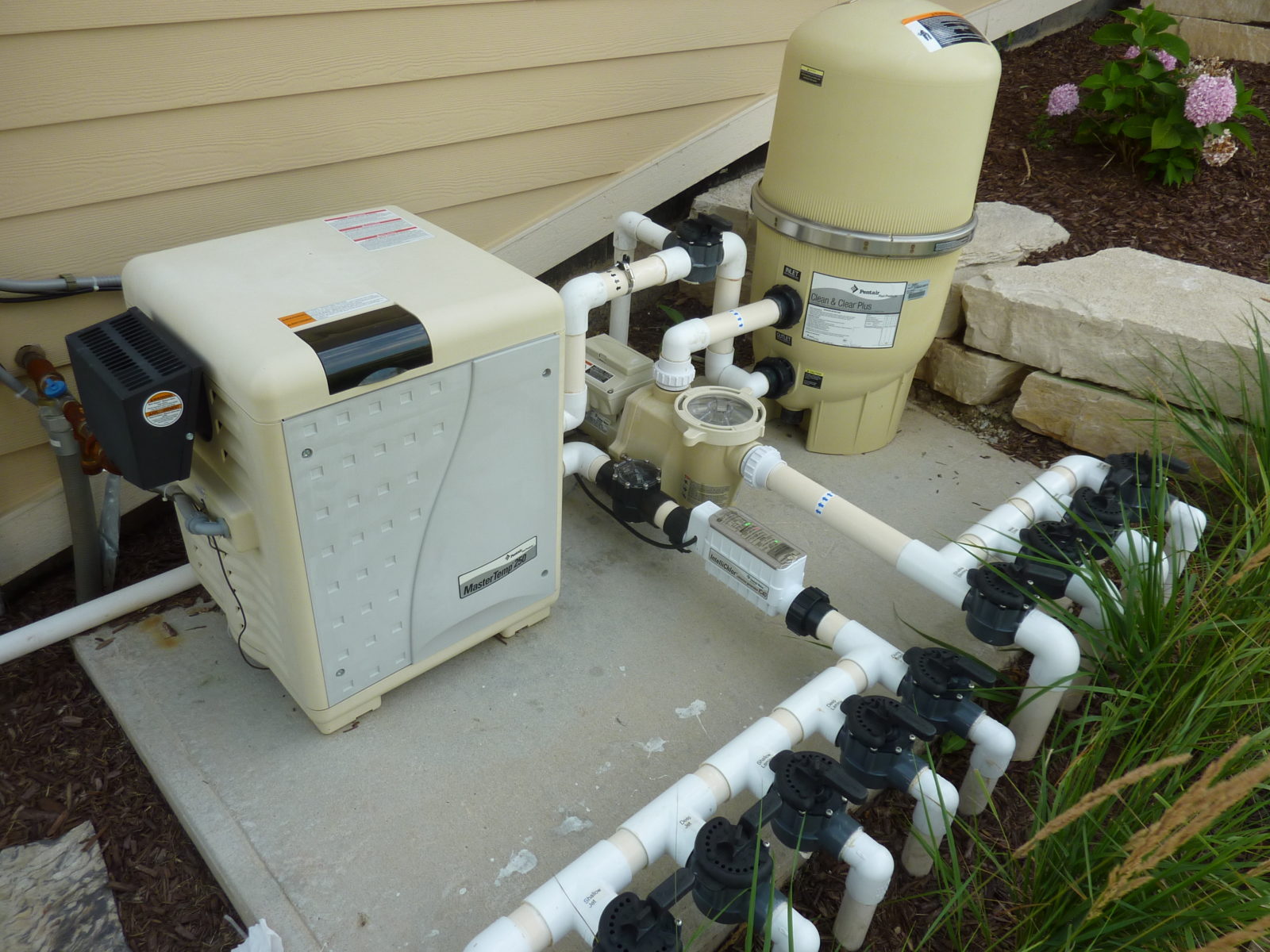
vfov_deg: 54.9
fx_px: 917
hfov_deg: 69.4
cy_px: 476
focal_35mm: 25
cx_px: 635
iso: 80
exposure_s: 1/100
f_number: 4
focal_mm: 4.1
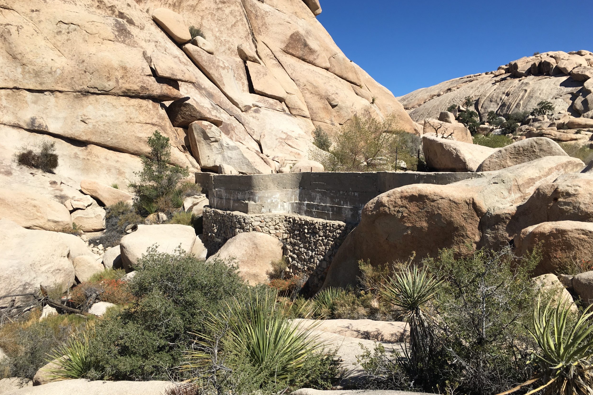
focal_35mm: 31
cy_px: 211
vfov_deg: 42.3
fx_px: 511
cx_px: 303
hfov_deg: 60.3
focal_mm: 4.15
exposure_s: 1/2137
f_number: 2.2
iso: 25
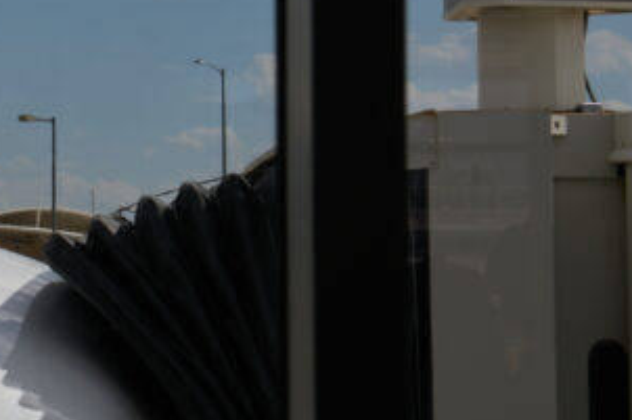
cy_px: 153
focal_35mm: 300
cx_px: -668
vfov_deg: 4.6
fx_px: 5264
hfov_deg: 6.6
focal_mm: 59
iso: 100
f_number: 11
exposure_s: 1/250
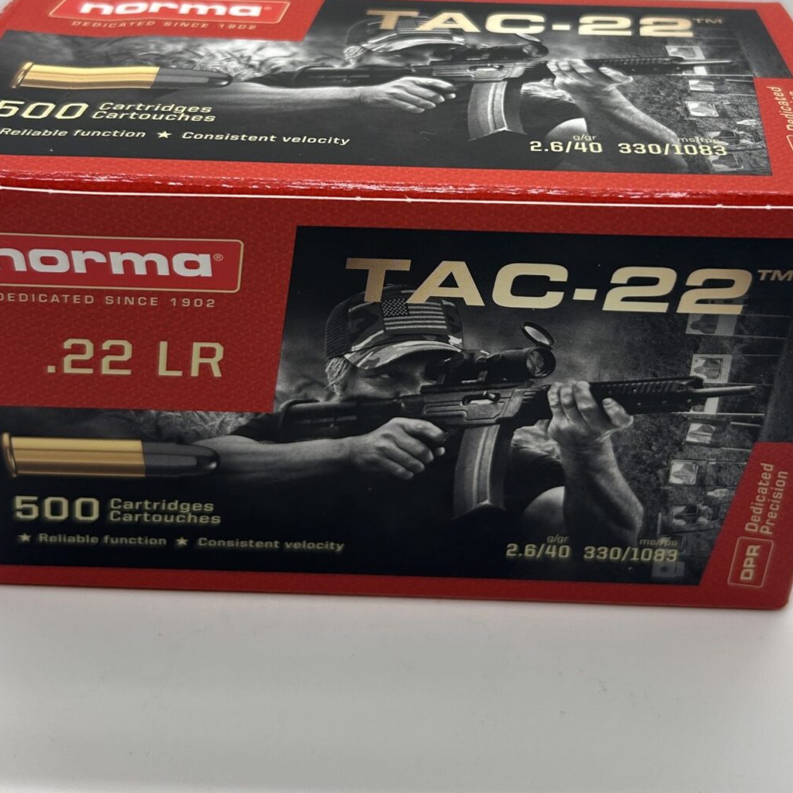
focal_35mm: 46
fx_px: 1192
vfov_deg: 36.3
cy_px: 241
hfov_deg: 36.8
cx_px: 426
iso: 50
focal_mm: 5.7
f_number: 1.5
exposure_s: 1/427
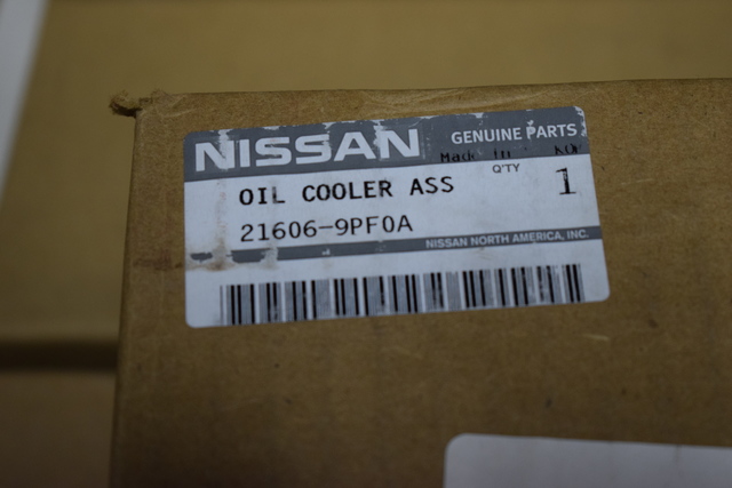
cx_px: 366
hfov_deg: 24.6
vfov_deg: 16.6
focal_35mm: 82
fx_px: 1678
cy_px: 244
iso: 1250
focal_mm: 55
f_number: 5.6
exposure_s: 1/125
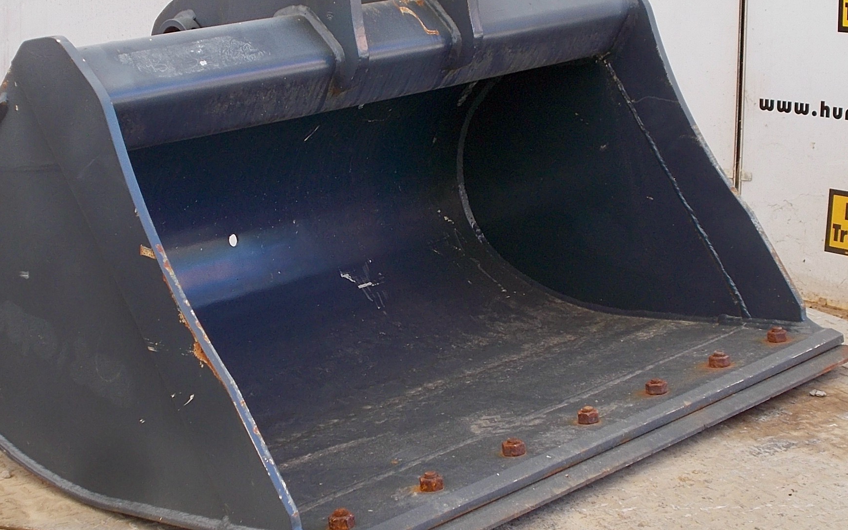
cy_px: 243
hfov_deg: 25.5
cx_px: 351
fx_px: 1872
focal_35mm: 81
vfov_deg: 16.1
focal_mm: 10.3
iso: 80
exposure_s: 1/40
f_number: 4.9
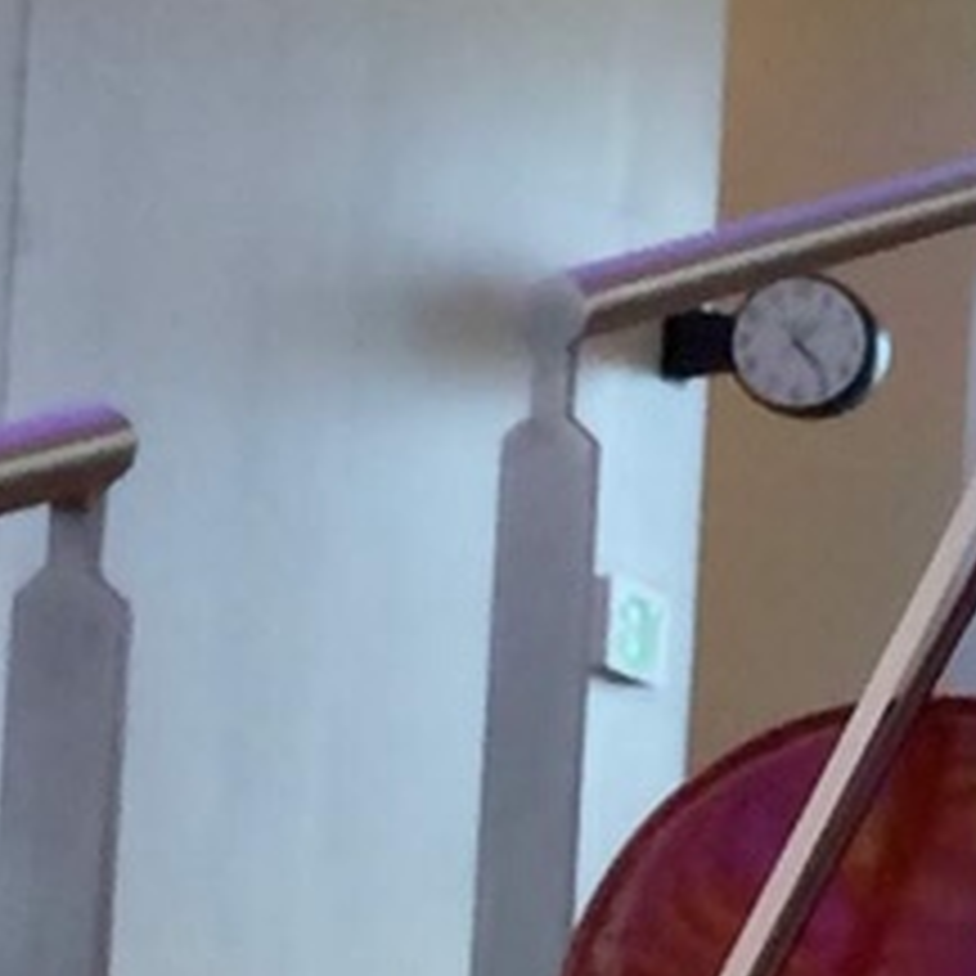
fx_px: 6157
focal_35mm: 193
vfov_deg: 9.0
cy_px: 1156
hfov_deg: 7.4
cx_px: 3409
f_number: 2.2
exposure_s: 1/30
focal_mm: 4.15
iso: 40
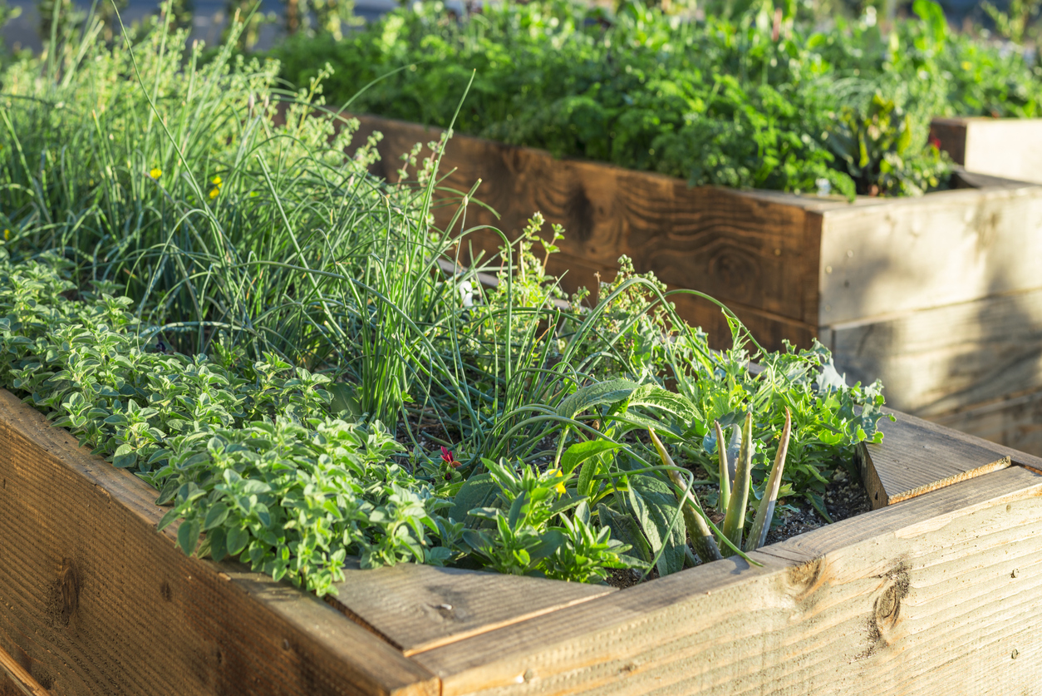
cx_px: 521
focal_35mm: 50
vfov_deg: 27.0
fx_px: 1448
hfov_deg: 39.6
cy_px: 348
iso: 100
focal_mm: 50
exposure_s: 1/90
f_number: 5.6
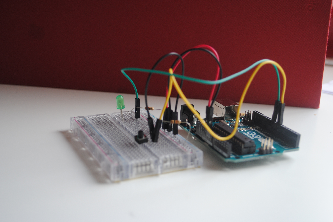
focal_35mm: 52
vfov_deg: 26.0
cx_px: 164
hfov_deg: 38.2
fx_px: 481
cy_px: 109
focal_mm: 34
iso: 200
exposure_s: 1/30
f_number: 5
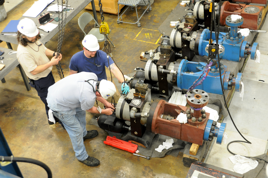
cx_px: 134
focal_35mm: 48
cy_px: 89
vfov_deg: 28.0
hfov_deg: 41.2
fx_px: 357
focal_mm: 32
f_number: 3.5
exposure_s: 1/30
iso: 800
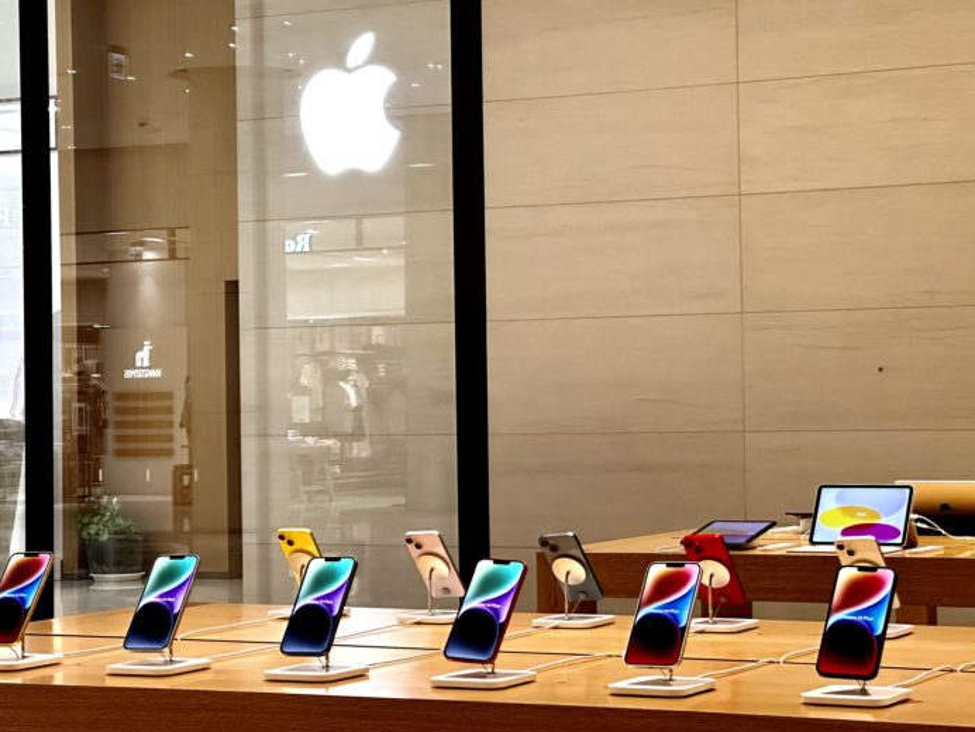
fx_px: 2507
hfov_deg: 22.0
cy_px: 329
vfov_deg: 16.6
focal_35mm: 89
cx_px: 493
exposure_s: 1/100
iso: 250
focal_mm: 9
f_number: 2.8
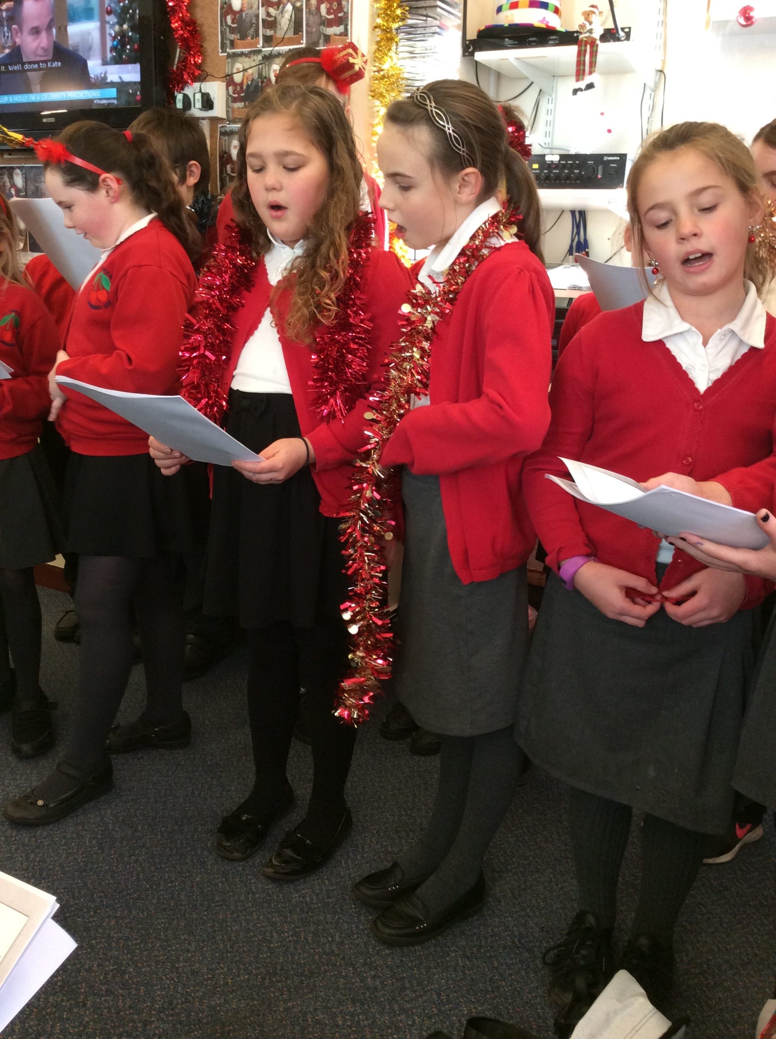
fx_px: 959
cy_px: 520
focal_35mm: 32
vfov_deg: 56.9
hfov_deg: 44.1
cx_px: 388
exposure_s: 1/25
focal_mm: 3.3
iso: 80
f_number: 2.4
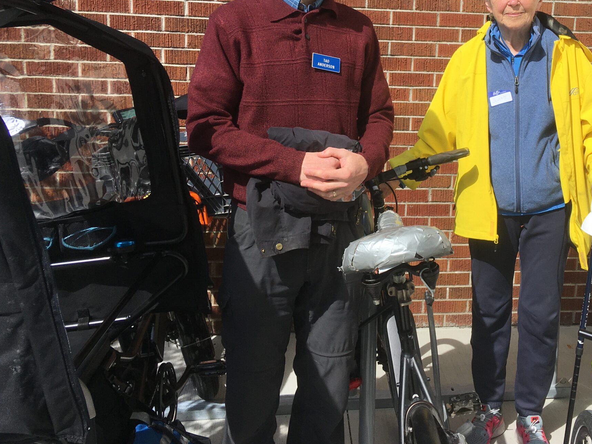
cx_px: 413
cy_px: 130
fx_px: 735
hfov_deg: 43.0
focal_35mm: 43
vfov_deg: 33.1
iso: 25
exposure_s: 1/1672
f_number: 2.2
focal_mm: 4.15
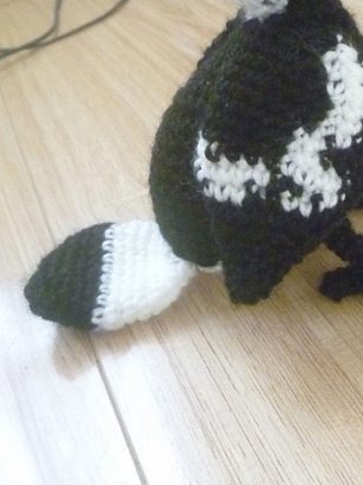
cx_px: 246
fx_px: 616
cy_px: 163
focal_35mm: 44
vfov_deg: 42.4
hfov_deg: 32.5
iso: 1600
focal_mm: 5
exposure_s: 1/125
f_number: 3.3
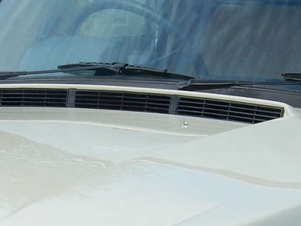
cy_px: 288
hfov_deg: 9.3
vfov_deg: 6.9
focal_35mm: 213
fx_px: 1852
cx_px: 214
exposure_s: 1/640
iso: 125
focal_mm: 7.6
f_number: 4.2
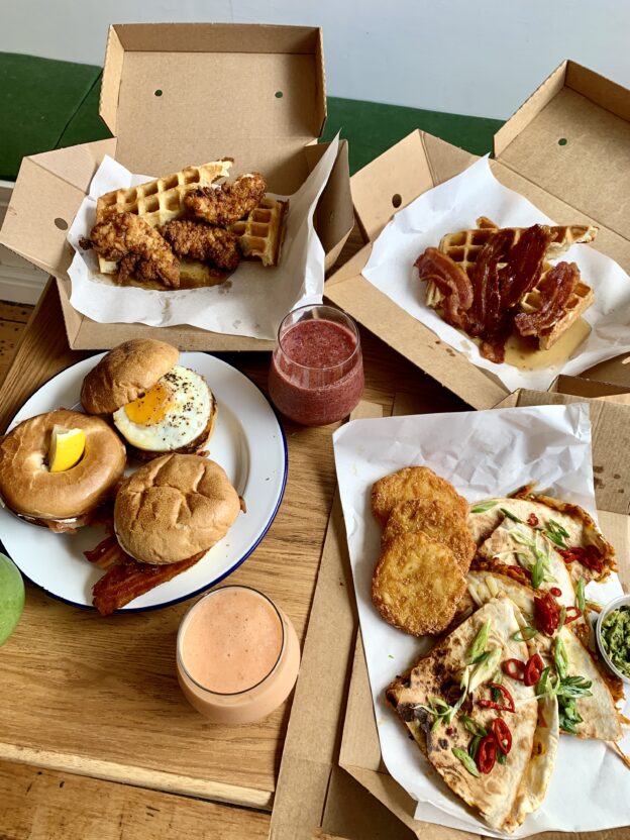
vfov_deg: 67.3
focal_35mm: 26
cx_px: 315
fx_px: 631
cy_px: 420
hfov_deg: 53.1
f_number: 1.8
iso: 32
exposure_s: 1/100
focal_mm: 4.25
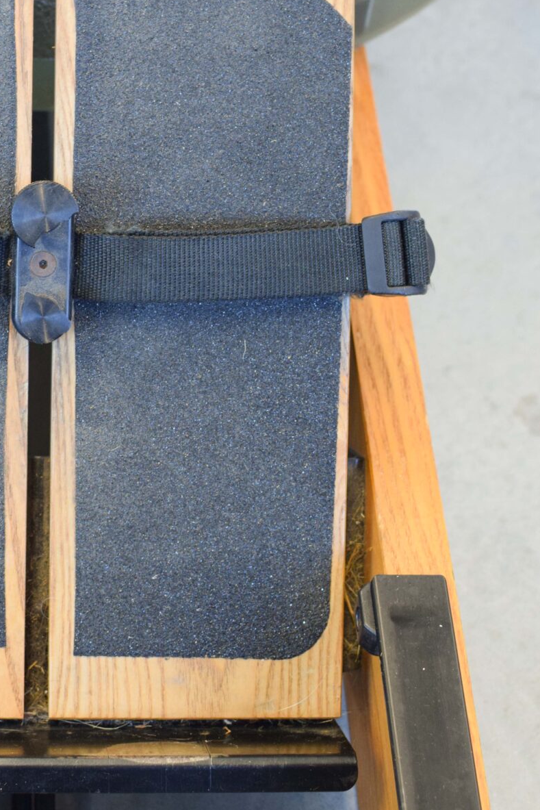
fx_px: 2044
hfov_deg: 14.9
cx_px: 87
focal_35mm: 91
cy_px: 190
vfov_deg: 22.2
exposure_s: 1/60
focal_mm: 35
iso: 720
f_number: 4
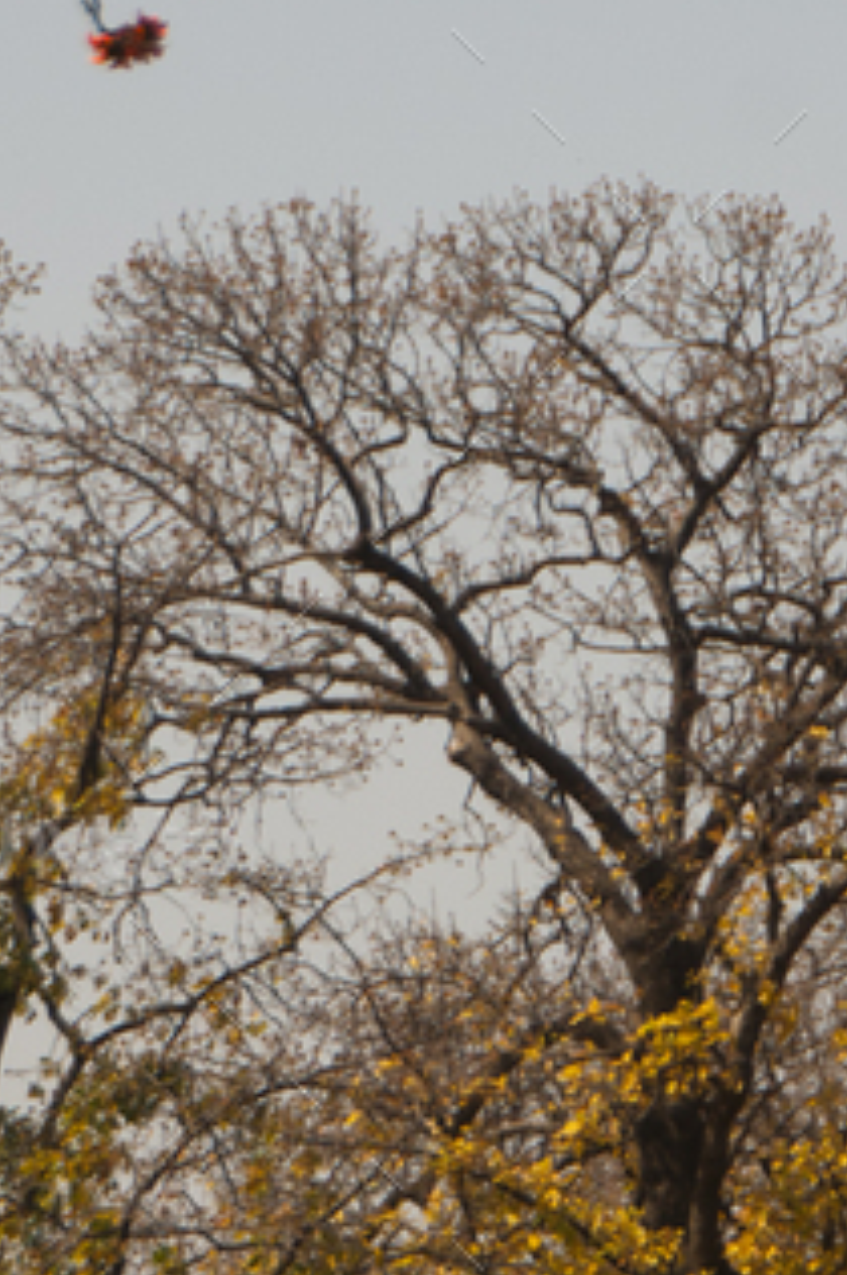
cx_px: 649
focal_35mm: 400
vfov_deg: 5.2
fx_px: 14161
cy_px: 827
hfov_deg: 3.4
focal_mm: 95
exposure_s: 1/1000
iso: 160
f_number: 5.3
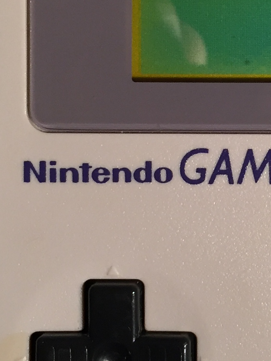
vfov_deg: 19.2
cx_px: 315
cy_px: 122
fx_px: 1065
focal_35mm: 102
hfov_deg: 14.1
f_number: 2.2
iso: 32
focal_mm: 4.15
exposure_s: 1/30
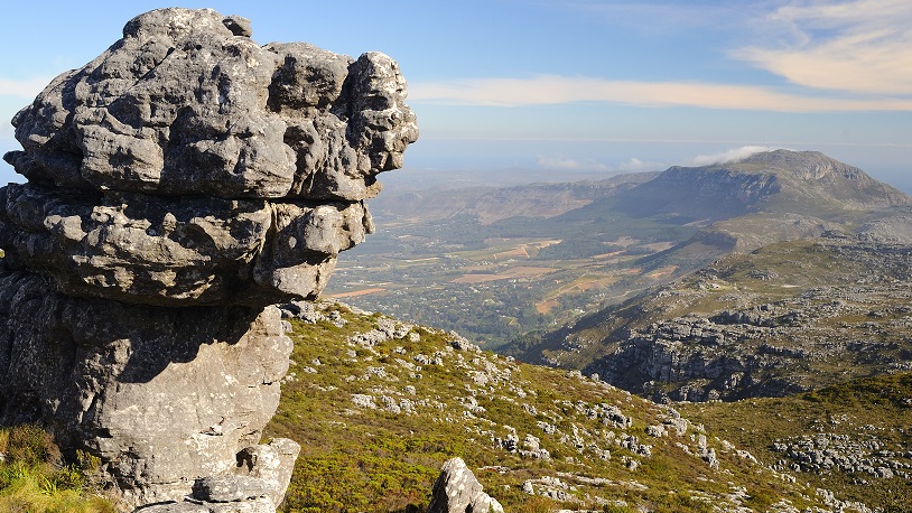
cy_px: 273
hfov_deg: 45.5
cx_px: 455
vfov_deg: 26.5
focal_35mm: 45
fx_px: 1088
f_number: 10
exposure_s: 1/160
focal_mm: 35
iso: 400
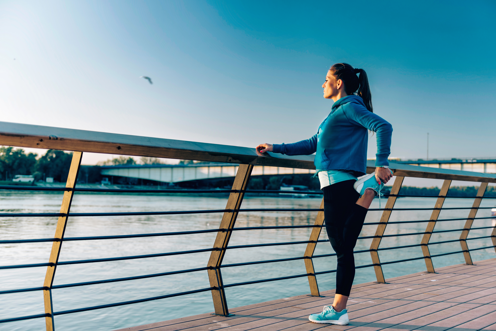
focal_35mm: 40
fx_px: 551
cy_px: 166
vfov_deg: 33.4
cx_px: 248
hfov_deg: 48.4
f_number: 2.8
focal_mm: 40
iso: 200
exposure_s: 1/100
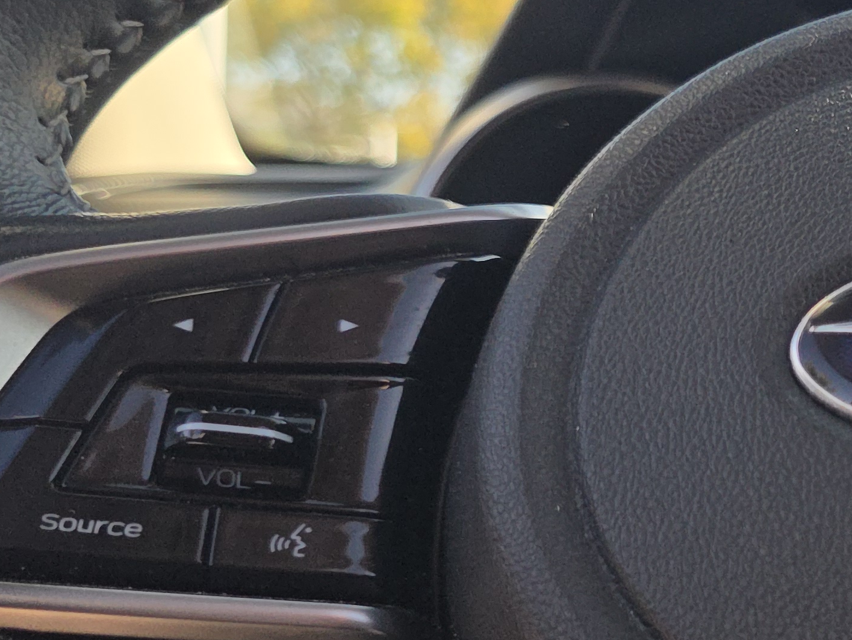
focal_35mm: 65
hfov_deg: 26.5
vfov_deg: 22.6
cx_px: 1023
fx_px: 1600
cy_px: 372
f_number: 1.7
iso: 80
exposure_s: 1/1628
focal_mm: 6.3
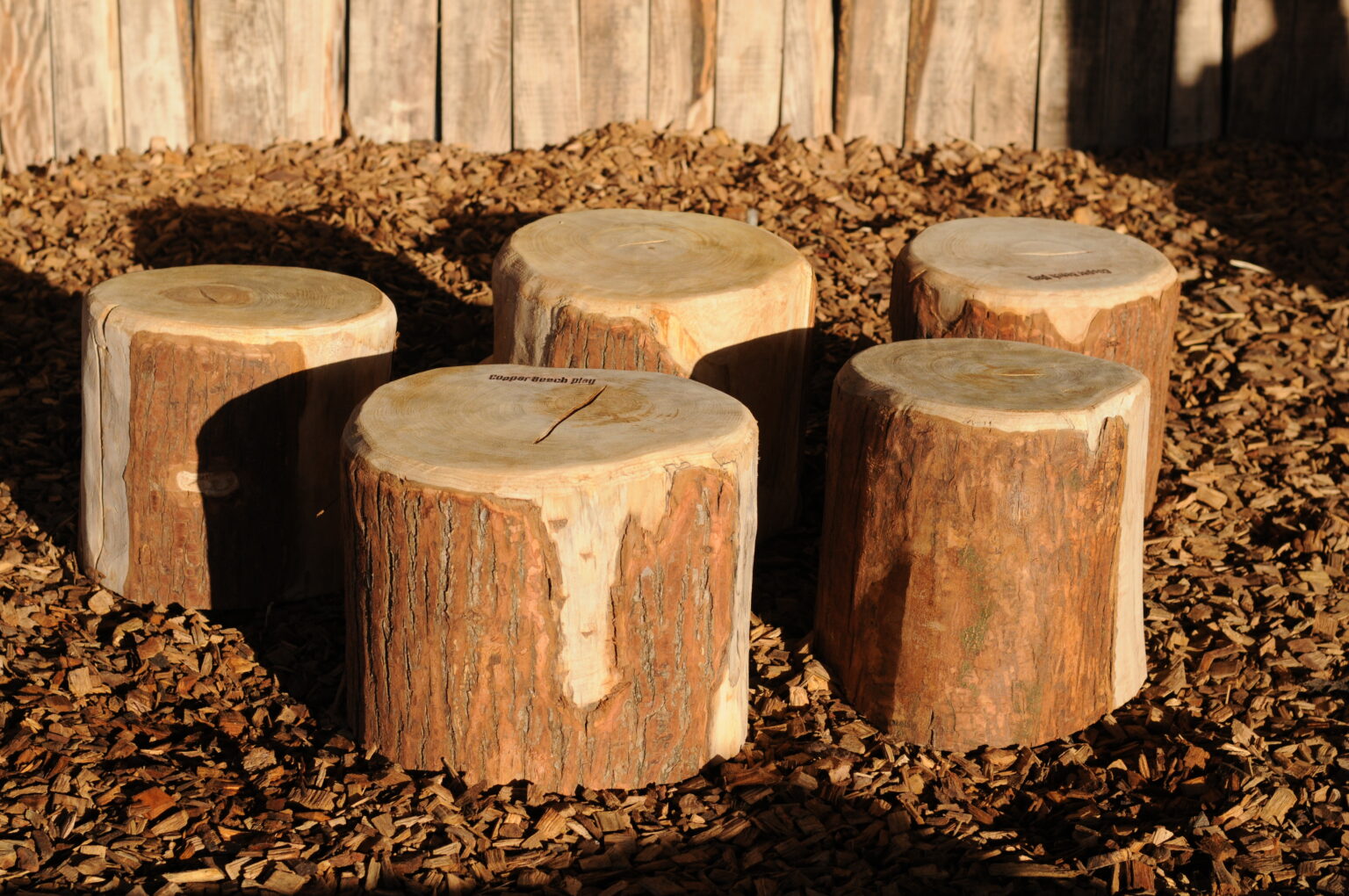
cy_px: 448
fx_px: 2807
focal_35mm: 75
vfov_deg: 18.1
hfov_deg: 27.0
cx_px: 674
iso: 400
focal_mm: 50
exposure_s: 1/2500
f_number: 5
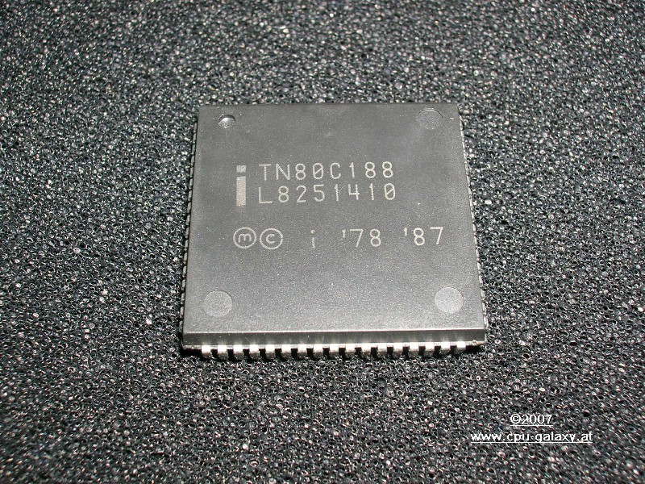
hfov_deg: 41.2
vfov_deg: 31.5
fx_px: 857
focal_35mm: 46
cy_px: 242
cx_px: 322
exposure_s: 1/60.1
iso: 50
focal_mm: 7.7
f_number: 5.4
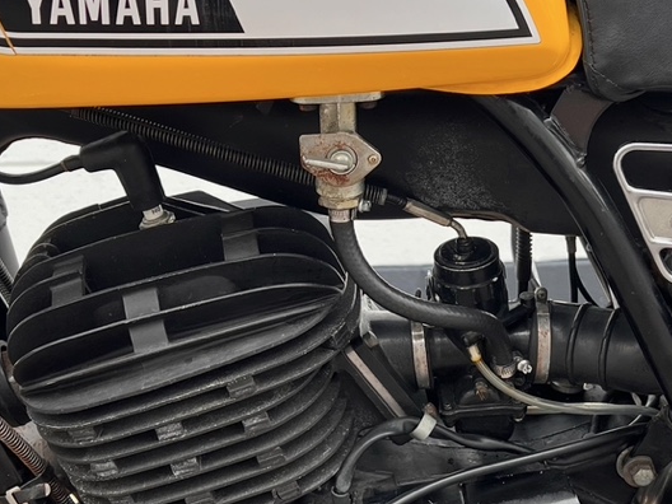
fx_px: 1223
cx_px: 325
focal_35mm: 63
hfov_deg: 30.7
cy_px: 224
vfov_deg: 23.3
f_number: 1.5
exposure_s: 1/379
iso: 50
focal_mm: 5.7
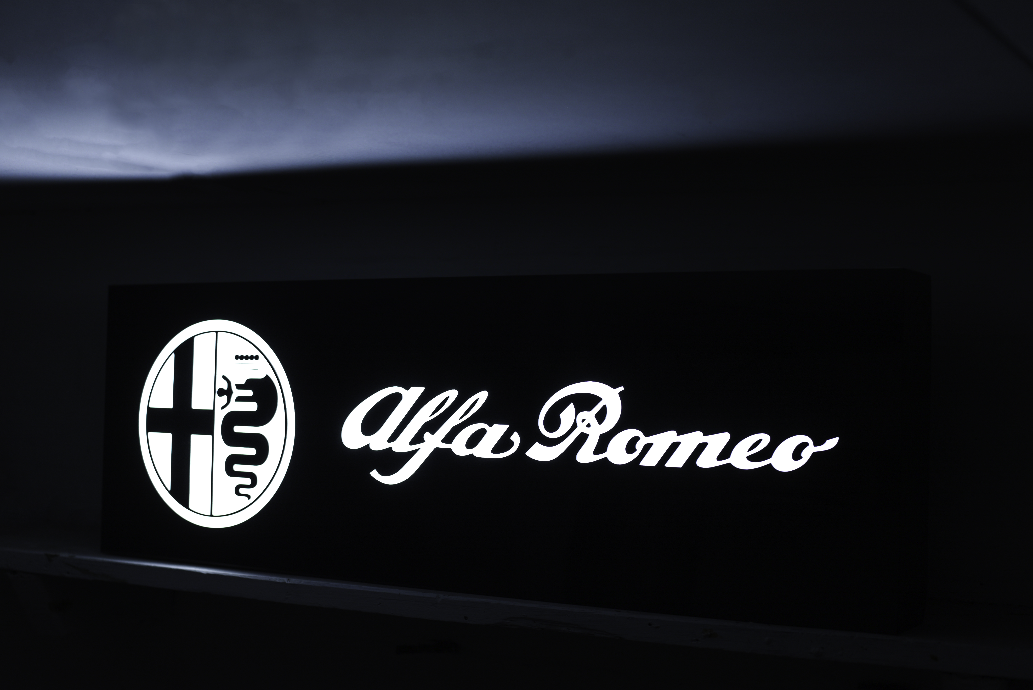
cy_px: 345
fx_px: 1435
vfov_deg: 27.0
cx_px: 516
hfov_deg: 39.6
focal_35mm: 50
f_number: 4
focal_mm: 50
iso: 100
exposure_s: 1/6
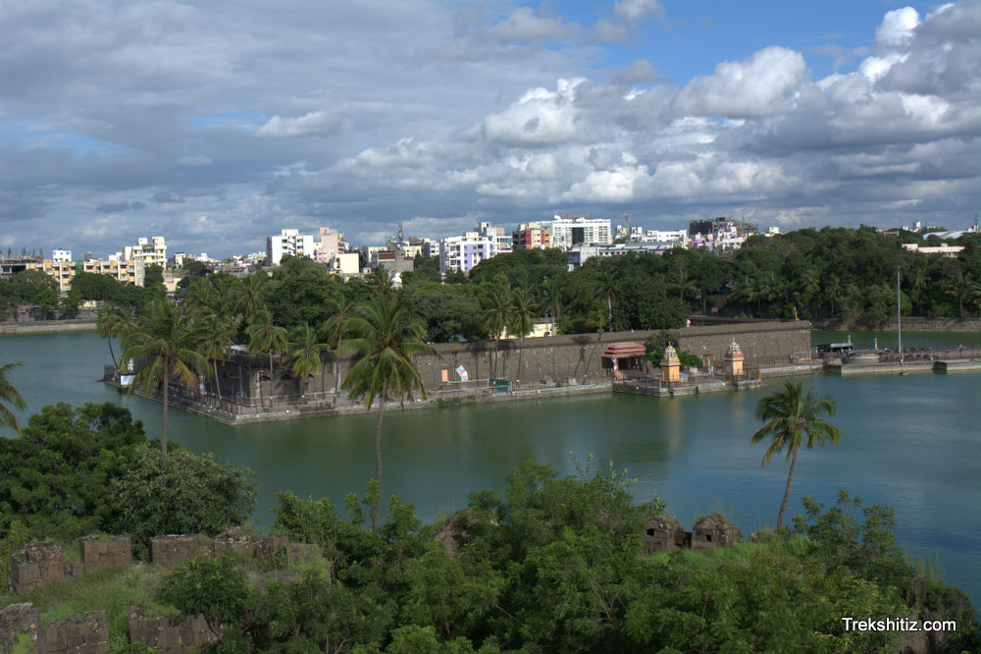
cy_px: 327
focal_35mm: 48
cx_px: 490
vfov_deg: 28.1
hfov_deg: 41.1
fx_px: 1307
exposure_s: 1/250
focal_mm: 32
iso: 110
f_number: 8
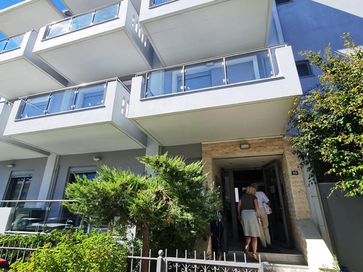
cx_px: 182
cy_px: 136
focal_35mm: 13
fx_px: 136
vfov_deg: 89.9
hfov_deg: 106.2
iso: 64
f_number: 2.2
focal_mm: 2.2
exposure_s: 1/1128
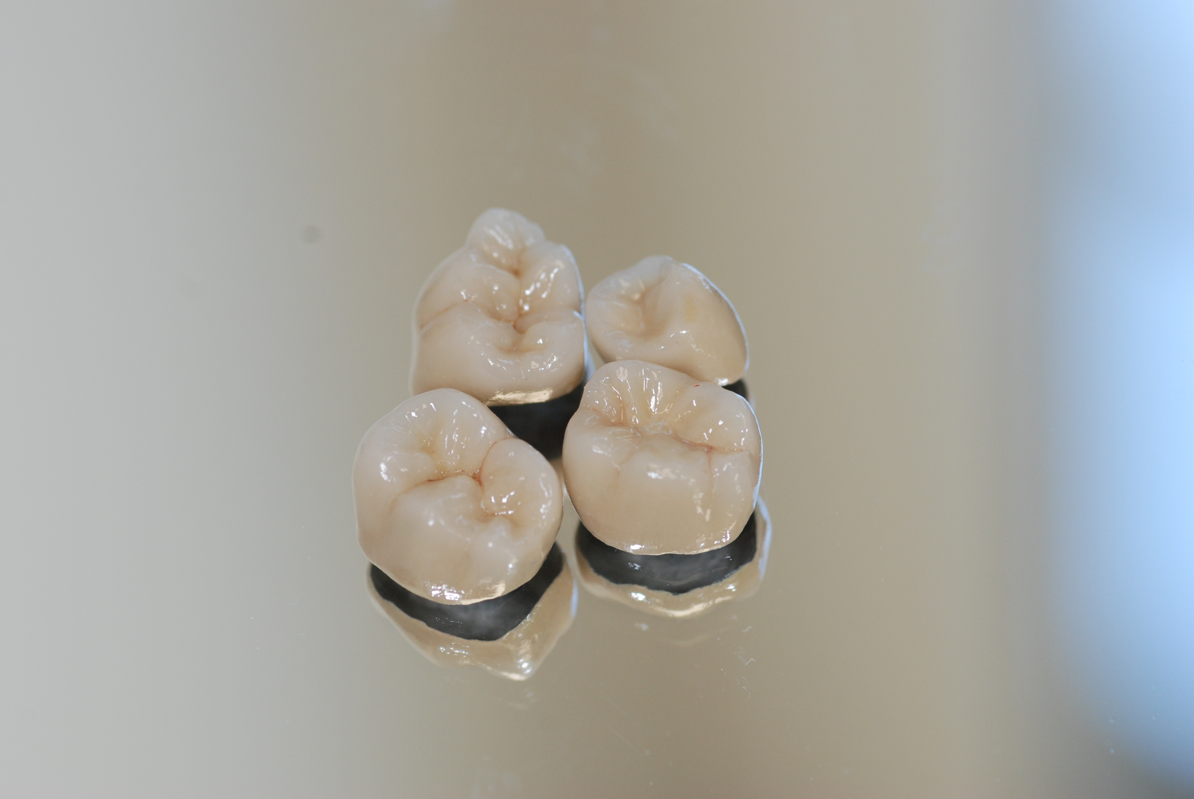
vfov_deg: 8.7
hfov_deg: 13.0
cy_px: 400
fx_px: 5230
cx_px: 597
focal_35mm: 158
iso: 320
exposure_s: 1/80
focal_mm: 105
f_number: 5.6
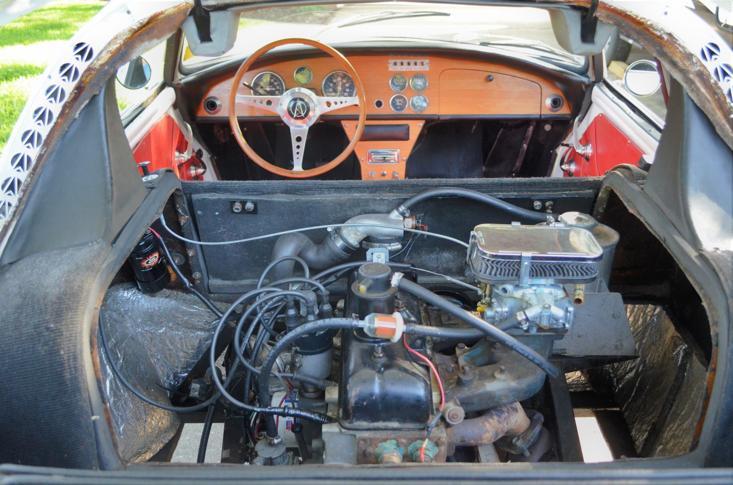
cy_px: 242
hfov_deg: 57.3
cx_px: 366
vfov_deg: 39.8
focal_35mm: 33
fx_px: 670
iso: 1600
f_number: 4
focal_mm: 22
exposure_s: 1/250
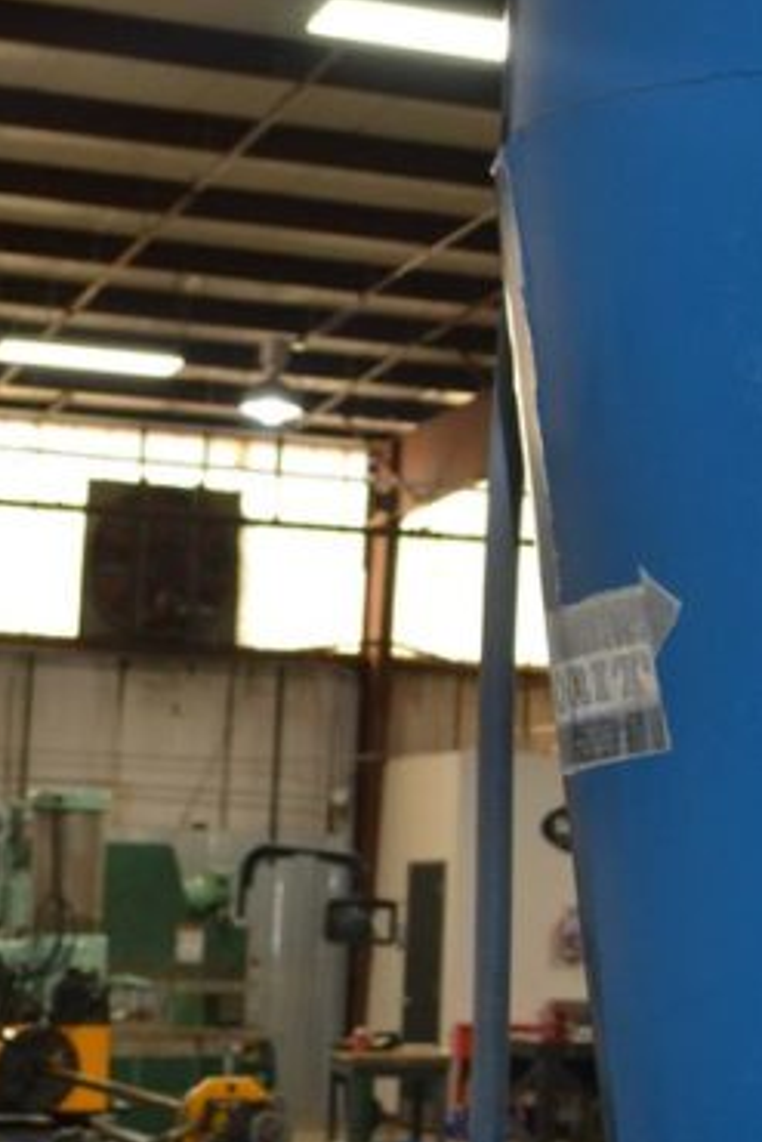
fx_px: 2664
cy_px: 330
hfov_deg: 15.8
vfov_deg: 24.0
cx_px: 876
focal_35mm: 84
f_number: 4
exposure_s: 1/100
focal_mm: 18
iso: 400
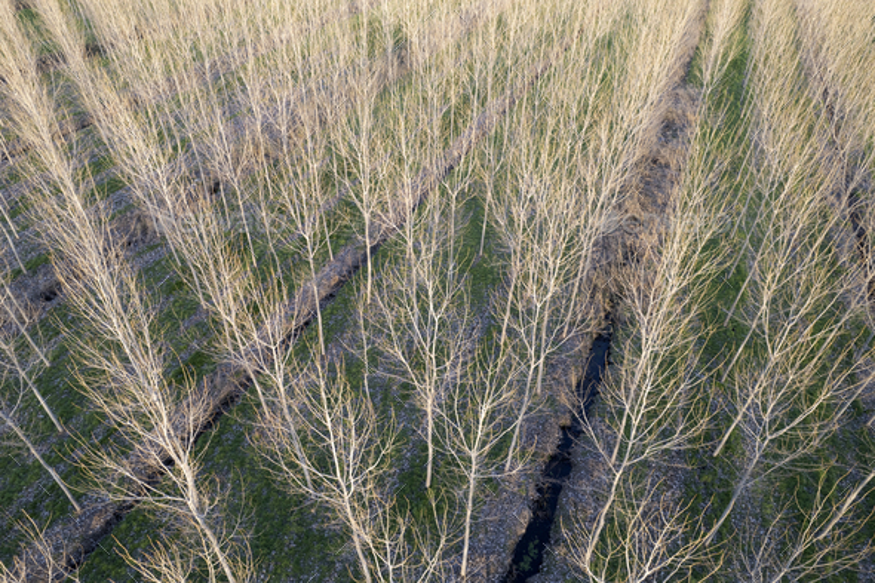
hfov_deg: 78.6
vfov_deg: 57.2
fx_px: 535
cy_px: 292
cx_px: 438
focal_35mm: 22
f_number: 2.8
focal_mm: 8.38
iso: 100
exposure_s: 1/200
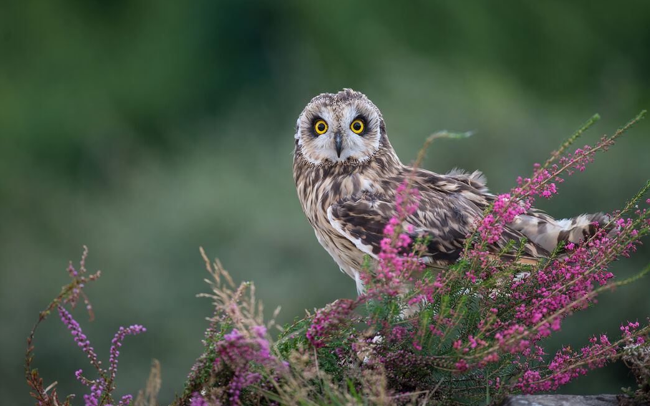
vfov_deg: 2.6
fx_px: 9051
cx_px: 325
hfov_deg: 4.1
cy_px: 196
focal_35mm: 511
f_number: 4
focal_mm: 500
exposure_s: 1/200
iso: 200
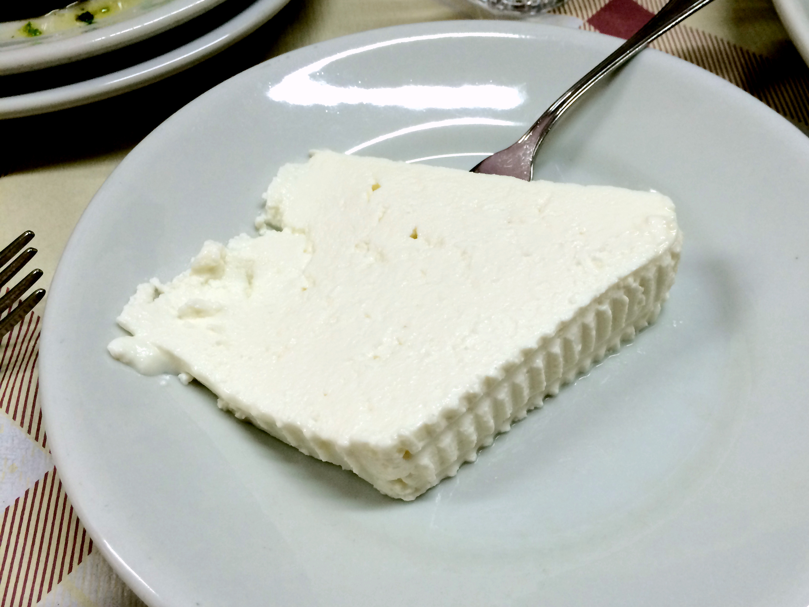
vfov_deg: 46.8
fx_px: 701
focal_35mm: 30
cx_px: 404
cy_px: 304
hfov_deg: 60.0
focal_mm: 4.12
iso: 50
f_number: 2.2
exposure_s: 1/33
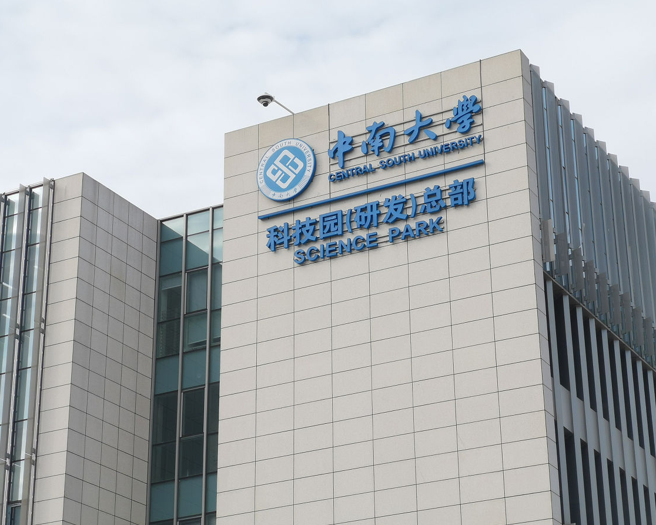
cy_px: 263
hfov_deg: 22.5
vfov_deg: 18.1
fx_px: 1650
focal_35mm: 85
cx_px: 351
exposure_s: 1/861
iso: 50
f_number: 2.4
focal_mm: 7.48
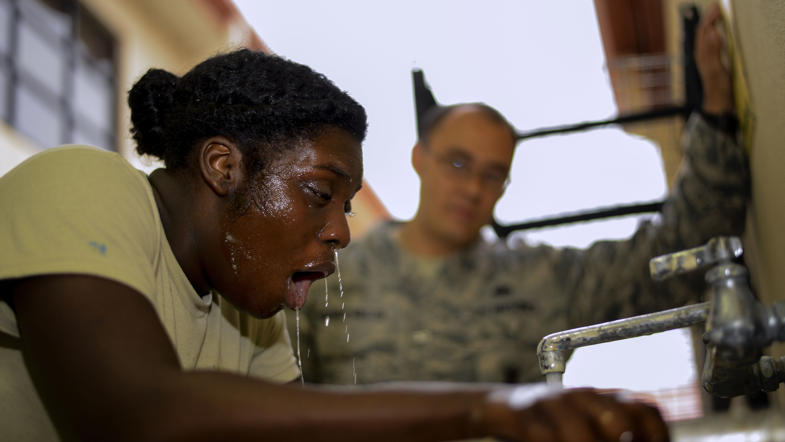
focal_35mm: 53
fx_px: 1103
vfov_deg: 22.6
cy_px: 239
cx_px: 389
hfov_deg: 39.2
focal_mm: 50
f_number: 1.8
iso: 250
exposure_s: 1/160
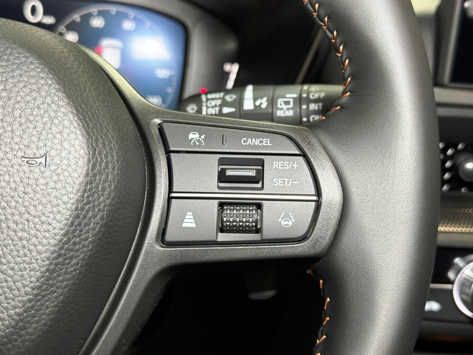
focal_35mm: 48
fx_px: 656
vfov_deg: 30.3
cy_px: 178
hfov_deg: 39.7
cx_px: 236
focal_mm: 6.86
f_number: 1.78
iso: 320
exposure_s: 1/40
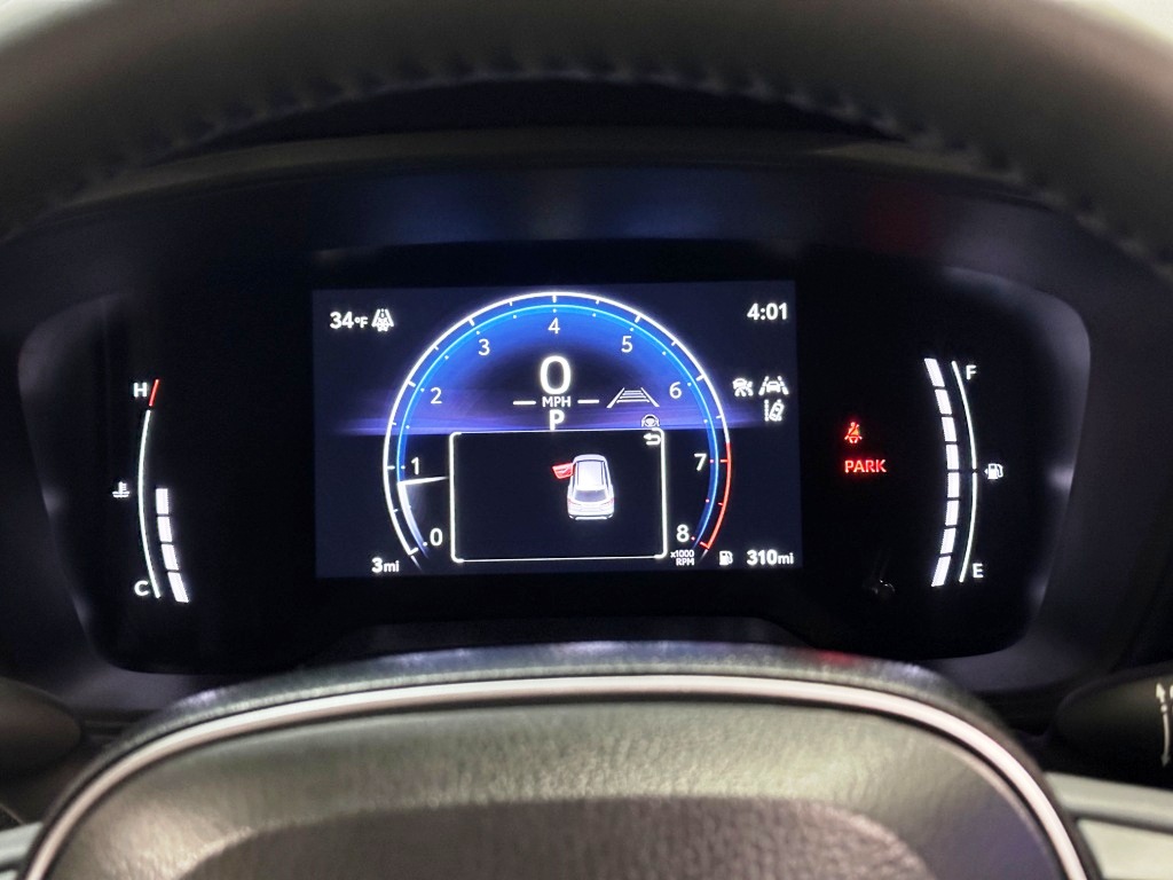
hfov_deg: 39.7
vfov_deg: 30.3
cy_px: 440
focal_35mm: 48
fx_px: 1627
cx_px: 586
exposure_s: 1/30
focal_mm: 6.86
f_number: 1.78
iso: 640
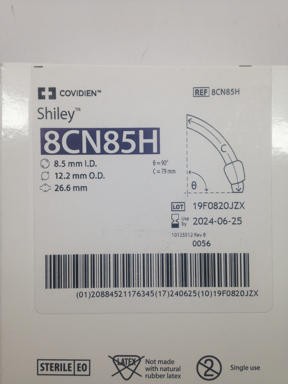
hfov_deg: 42.9
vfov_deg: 55.4
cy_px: 192
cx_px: 144
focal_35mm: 33
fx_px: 366
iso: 50
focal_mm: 4.12
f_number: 2.4
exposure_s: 1/60
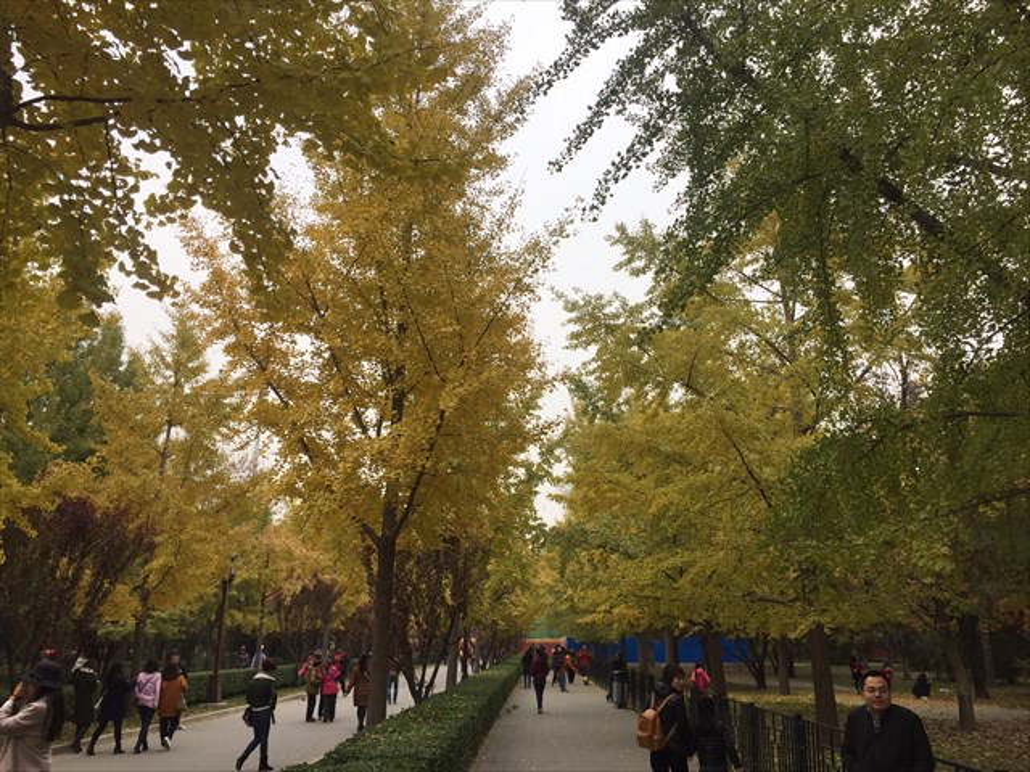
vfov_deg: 48.2
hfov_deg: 61.7
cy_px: 386
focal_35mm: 29
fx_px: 863
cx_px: 515
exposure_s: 1/395
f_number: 2.2
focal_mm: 4.15
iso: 32
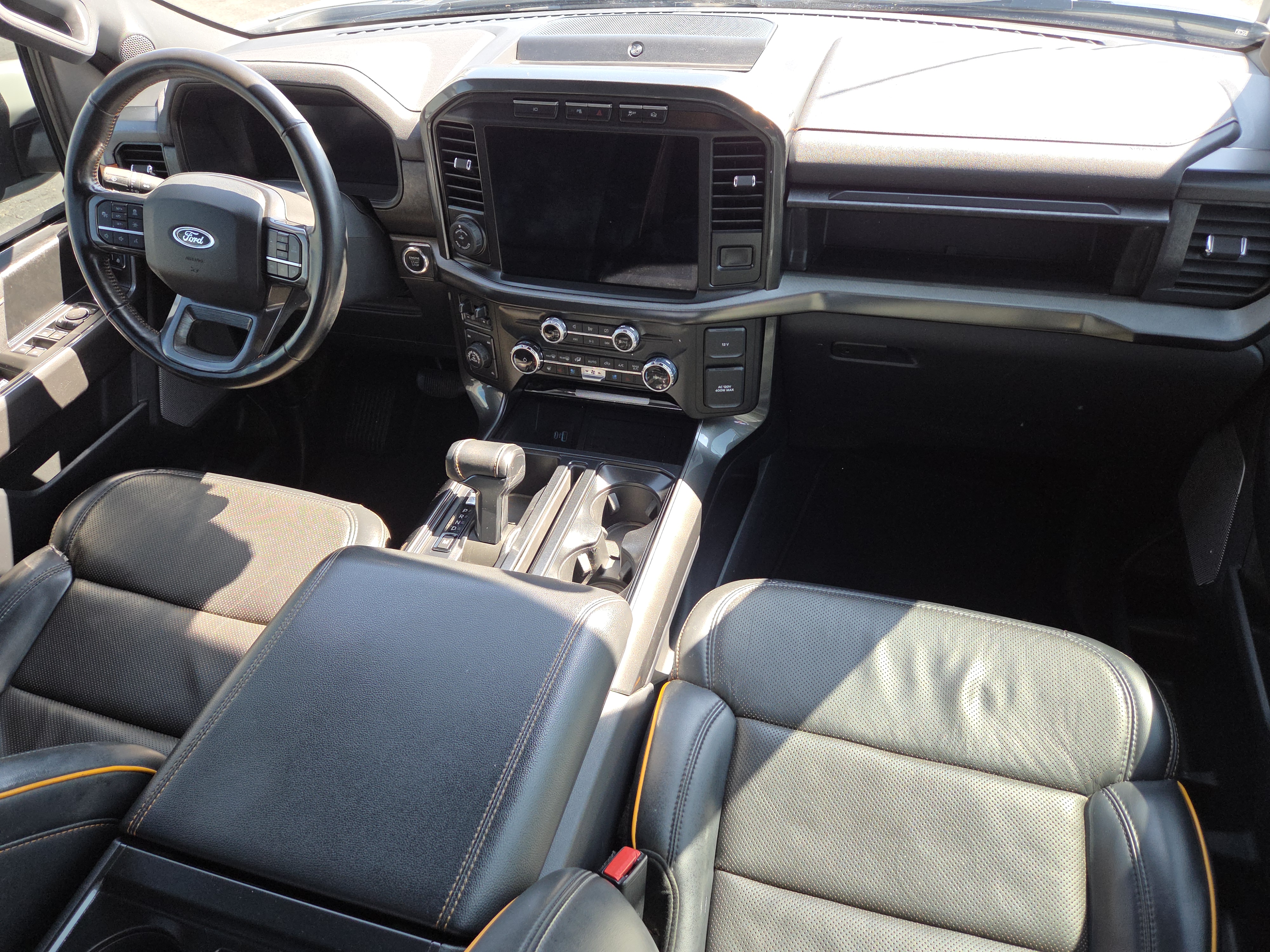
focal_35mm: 23
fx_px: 844
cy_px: 476
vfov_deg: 58.9
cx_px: 635
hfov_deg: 73.9
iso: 64
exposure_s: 1/180
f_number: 1.8
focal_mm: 5.4
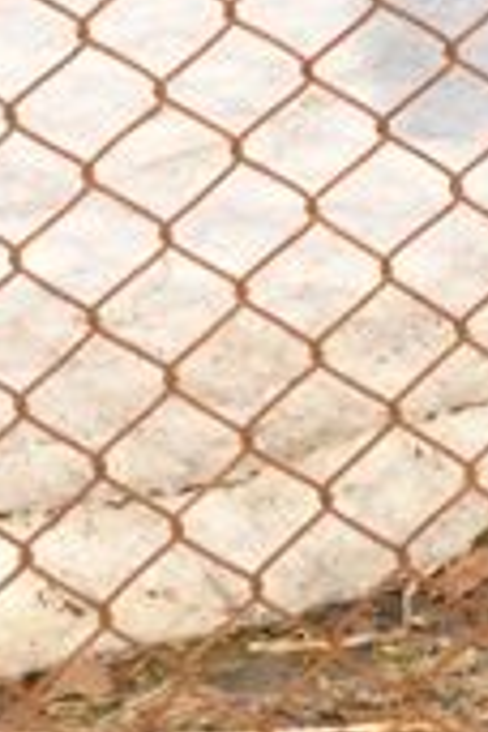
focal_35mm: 252
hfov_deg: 5.3
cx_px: 1194
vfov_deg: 7.6
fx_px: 5124
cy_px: -1104
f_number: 6.3
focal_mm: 45
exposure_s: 1/125
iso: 100
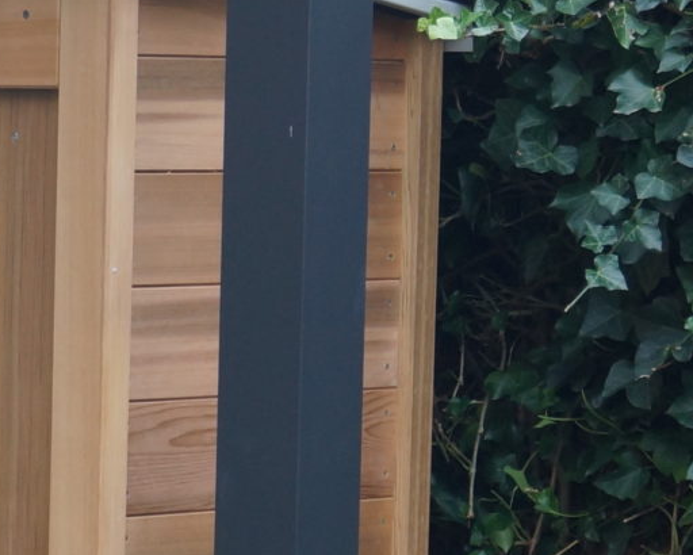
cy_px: 740
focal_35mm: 246
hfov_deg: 7.6
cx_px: -475
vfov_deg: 6.2
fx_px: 5055
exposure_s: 1/60
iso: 250
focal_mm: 35
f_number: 5
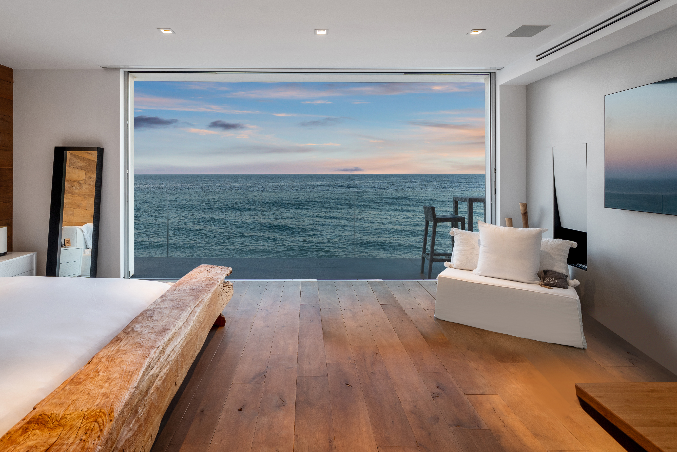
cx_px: 307
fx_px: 338
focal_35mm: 18
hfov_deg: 89.8
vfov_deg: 66.7
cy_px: 180
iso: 320
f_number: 9
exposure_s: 1/4
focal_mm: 14
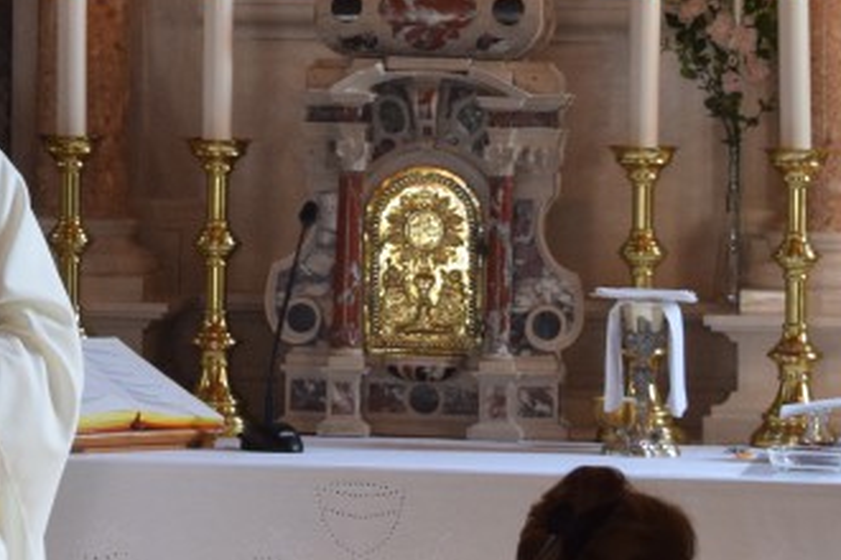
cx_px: -155
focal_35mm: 262
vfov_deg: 5.2
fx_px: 6120
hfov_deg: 7.8
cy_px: -112
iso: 800
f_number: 5.3
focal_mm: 48
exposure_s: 1/80
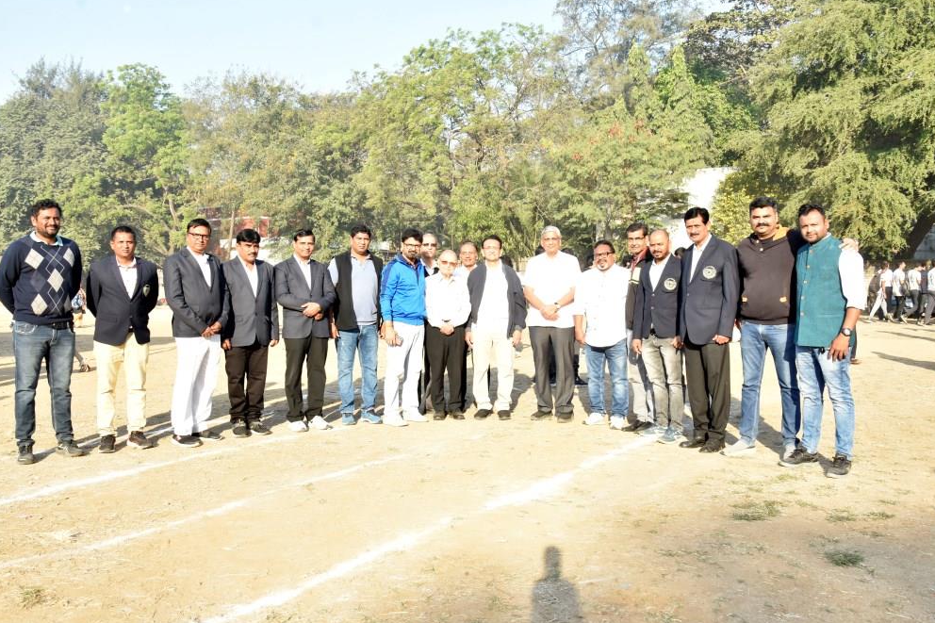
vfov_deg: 40.5
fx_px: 844
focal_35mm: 33
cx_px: 463
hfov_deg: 57.9
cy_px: 315
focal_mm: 21
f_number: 10
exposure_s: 1/200
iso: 500
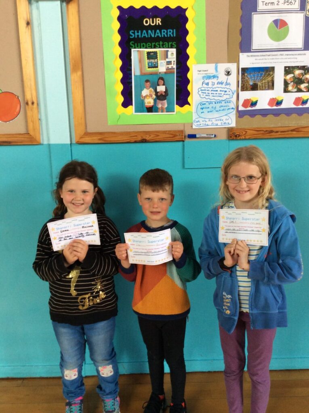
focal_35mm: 32
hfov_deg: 44.1
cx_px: 154
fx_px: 382
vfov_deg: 56.9
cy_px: 206
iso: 50
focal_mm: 3.3
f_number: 2.4
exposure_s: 1/25
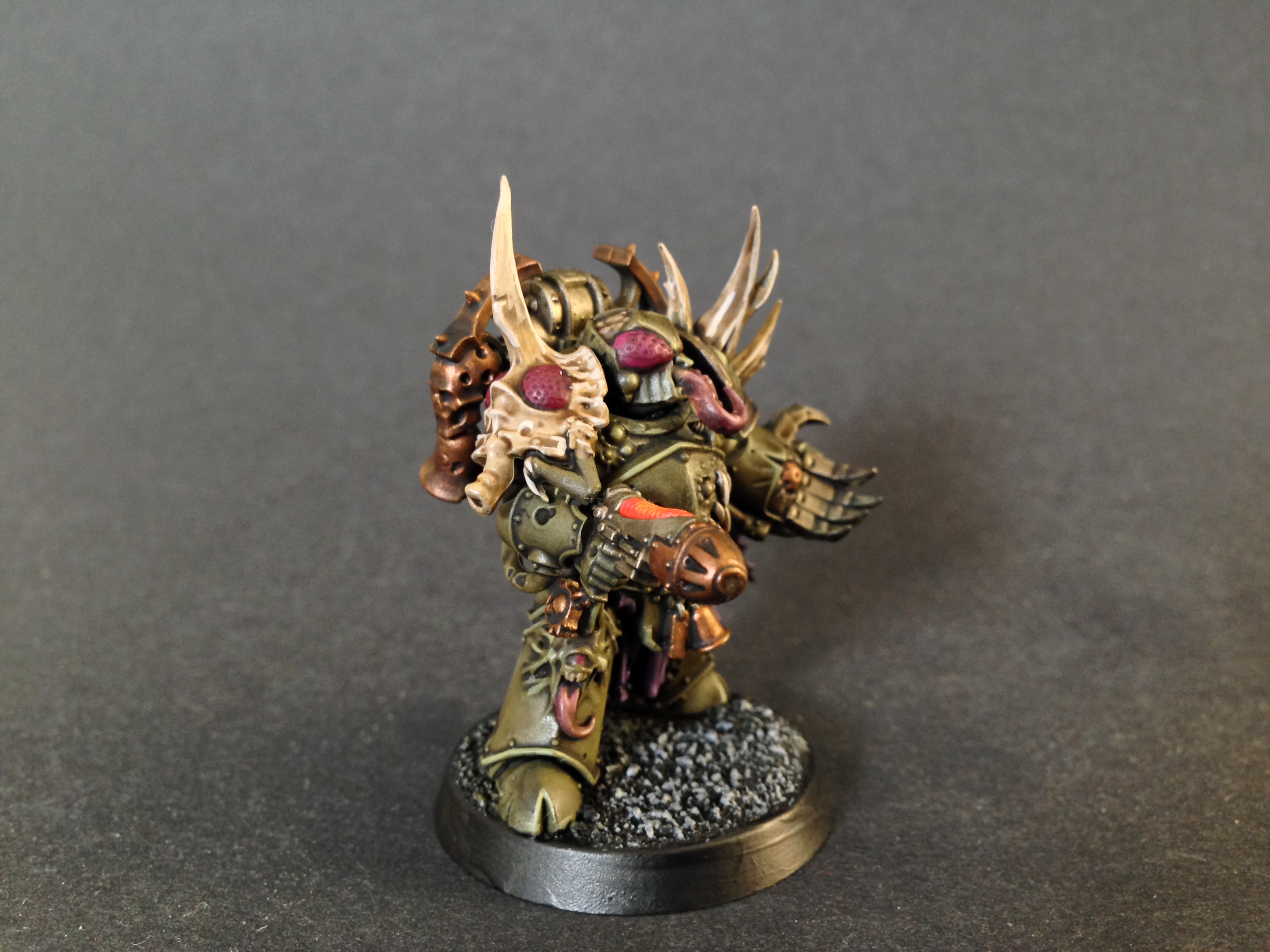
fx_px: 1211
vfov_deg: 42.9
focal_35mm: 33
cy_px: 476
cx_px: 635
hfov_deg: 55.4
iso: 160
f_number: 2.4
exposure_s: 1/20
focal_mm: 4.12
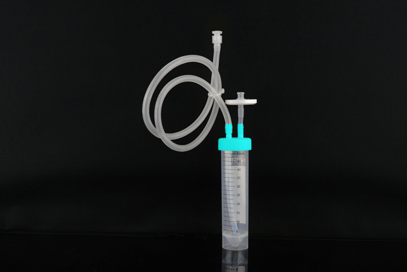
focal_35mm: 42
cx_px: 204
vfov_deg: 31.9
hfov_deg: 46.4
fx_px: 475
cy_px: 136
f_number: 8
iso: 400
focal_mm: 28
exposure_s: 1/40
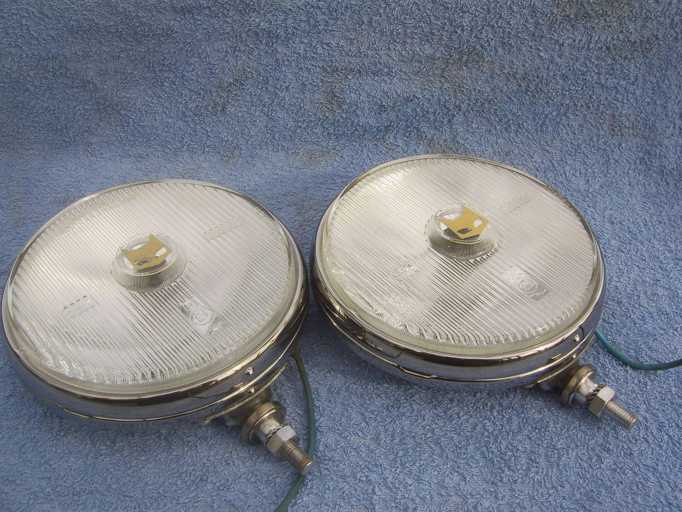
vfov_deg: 37.7
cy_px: 256
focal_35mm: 38
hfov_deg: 49.0
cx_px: 341
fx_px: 749
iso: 50
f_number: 6.4
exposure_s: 1/160
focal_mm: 7.8
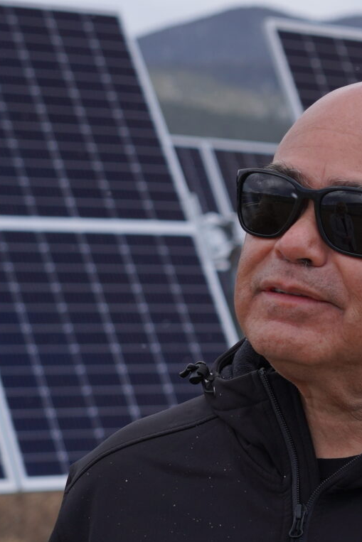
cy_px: 66
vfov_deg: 12.7
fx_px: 2427
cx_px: 639
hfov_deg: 8.2
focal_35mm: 161
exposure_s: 1/800
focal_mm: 48
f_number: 4.5
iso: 100
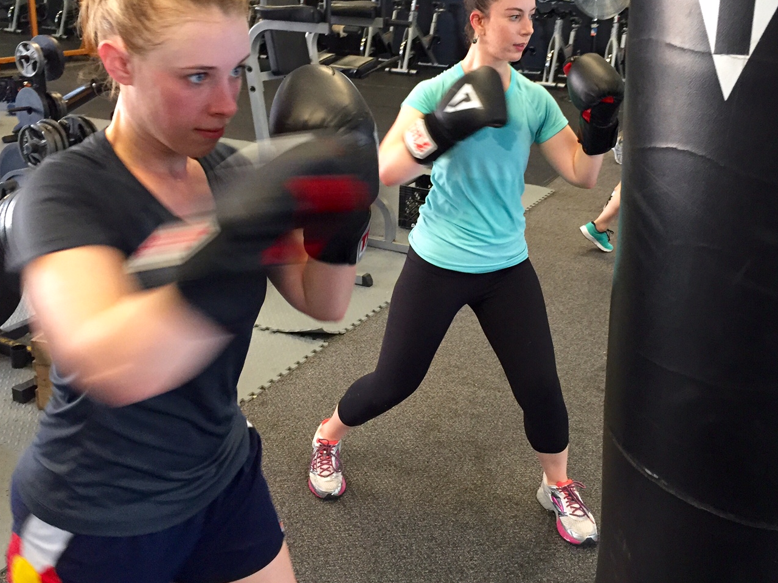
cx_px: 429
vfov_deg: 38.4
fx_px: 832
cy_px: 215
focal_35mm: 37
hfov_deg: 50.1
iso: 160
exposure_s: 1/30
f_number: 2.2
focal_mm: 4.15
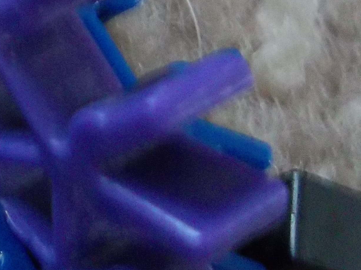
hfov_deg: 18.1
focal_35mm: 94
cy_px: -14
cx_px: -215
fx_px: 980
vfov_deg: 15.4
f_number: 3.5
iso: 320
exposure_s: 1/8
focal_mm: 4.9
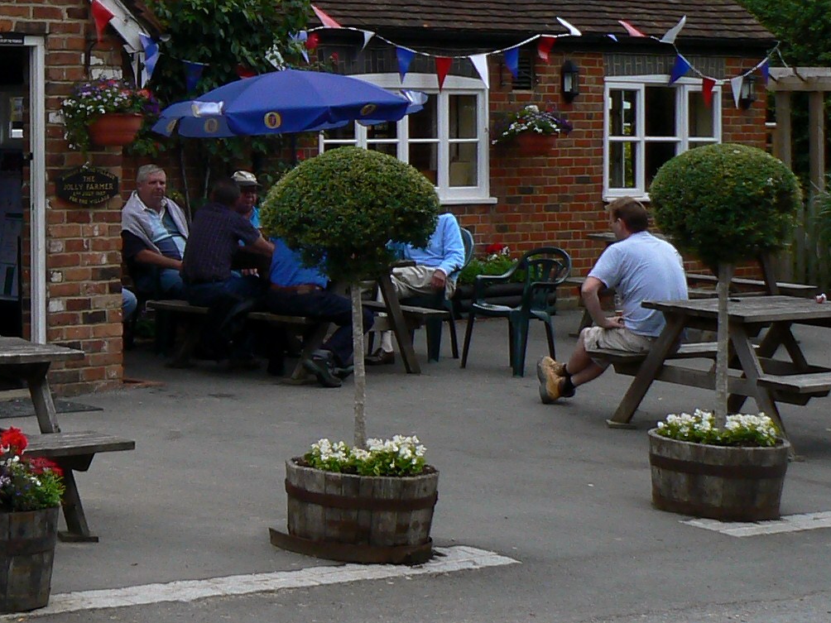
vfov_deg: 14.4
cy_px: -1
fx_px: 2425
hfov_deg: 18.2
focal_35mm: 101
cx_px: -225
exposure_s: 1/250
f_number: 5.6
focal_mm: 6
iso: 80
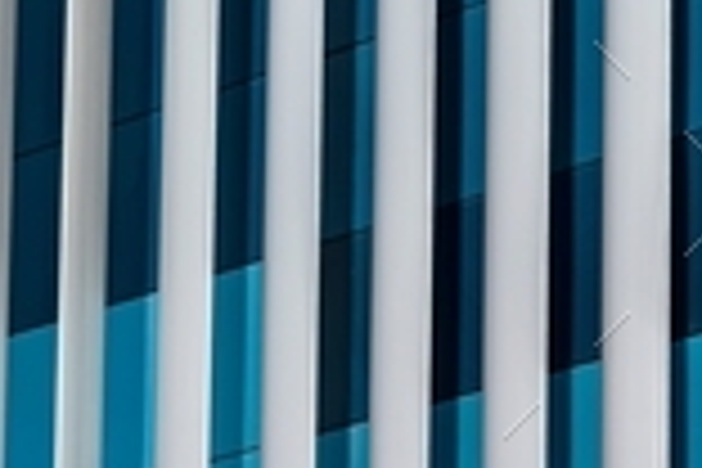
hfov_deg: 5.4
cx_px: 724
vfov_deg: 3.6
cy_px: -270
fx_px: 7370
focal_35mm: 378
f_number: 8
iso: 100
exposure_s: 1/200
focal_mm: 100
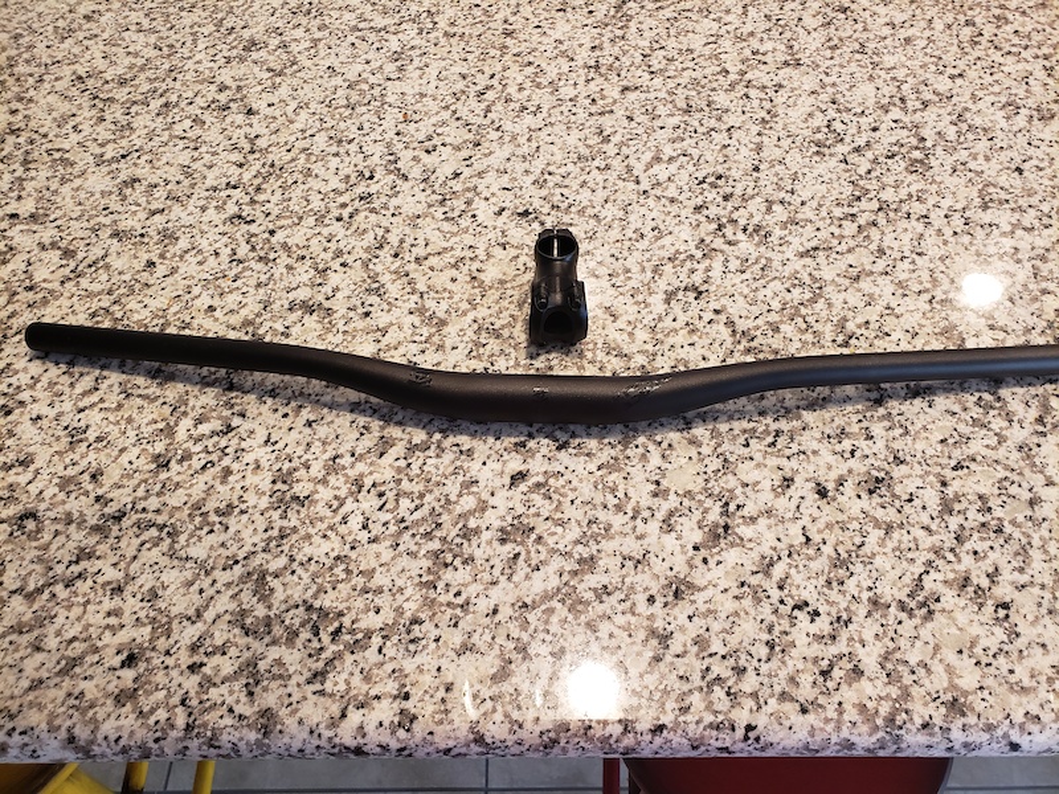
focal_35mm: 26
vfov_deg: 53.1
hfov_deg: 67.3
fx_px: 795
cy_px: 397
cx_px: 530
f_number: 2.4
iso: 320
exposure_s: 1/40
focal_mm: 4.3
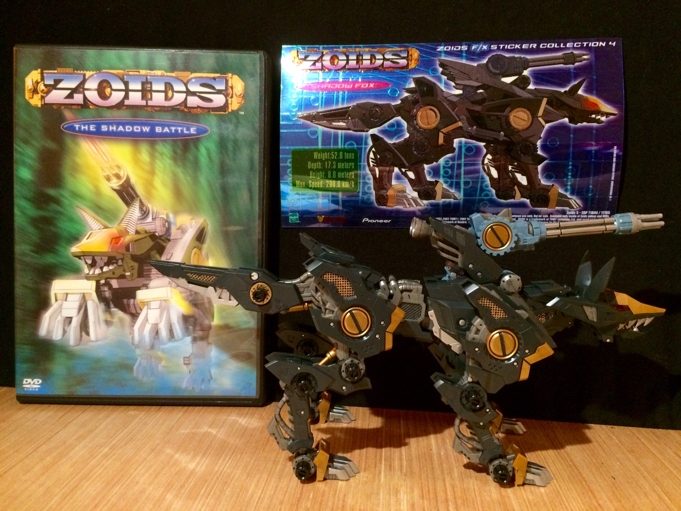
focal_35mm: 29
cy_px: 256
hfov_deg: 61.7
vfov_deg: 48.2
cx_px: 340
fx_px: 571
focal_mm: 4.15
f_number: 2.2
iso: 250
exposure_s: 1/24
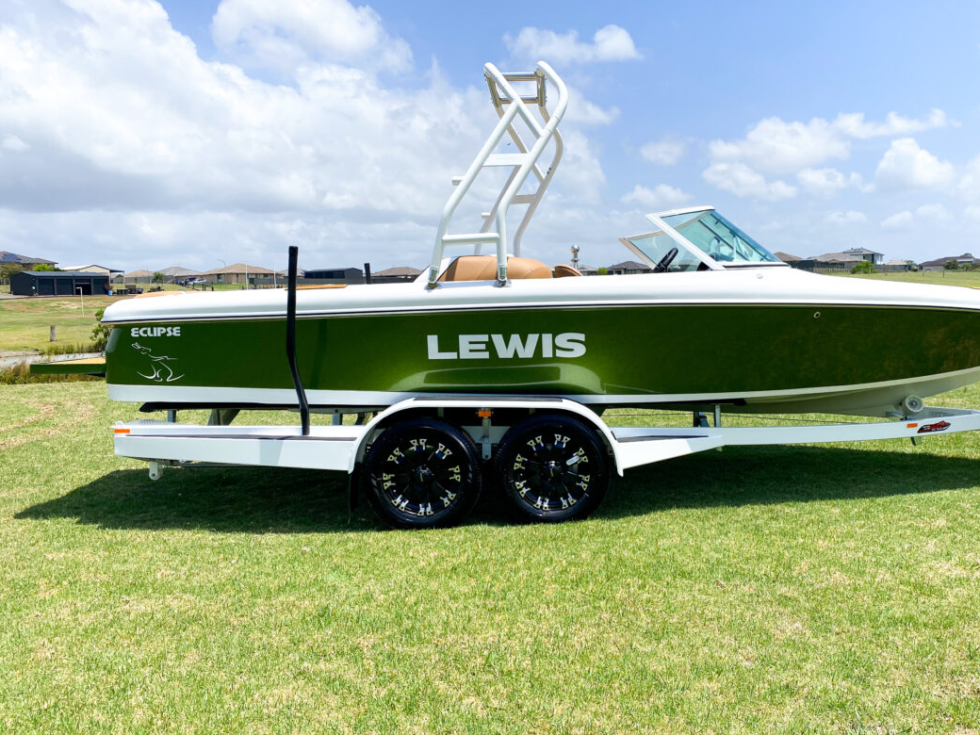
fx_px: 849
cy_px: 346
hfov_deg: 59.7
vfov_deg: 46.8
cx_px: 556
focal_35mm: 30
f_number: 1.8
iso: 32
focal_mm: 4.25
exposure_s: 1/4800
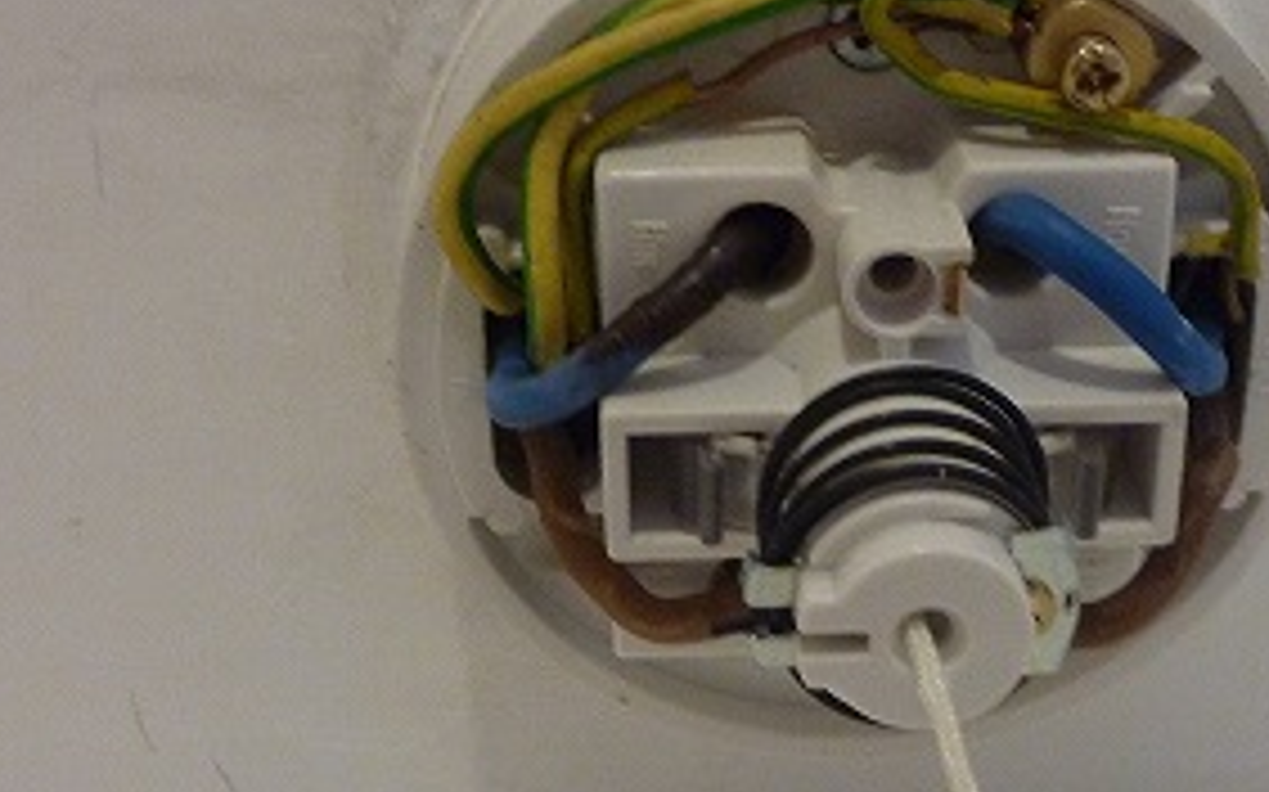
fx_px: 2074
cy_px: 518
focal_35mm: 60
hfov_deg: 33.8
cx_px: 792
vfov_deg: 21.5
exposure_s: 1/25
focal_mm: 5.7
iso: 400
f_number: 3.5
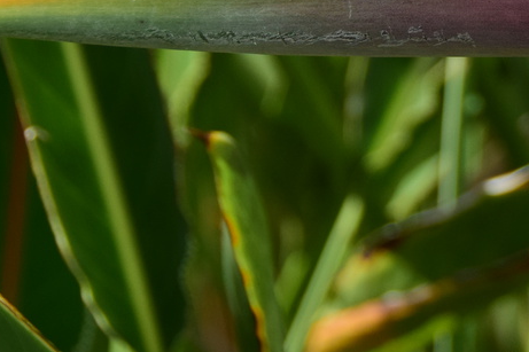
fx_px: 5241
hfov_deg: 5.8
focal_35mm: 357
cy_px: -187
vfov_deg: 3.8
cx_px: 515
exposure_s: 1/1500
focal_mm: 65
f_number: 5
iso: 320
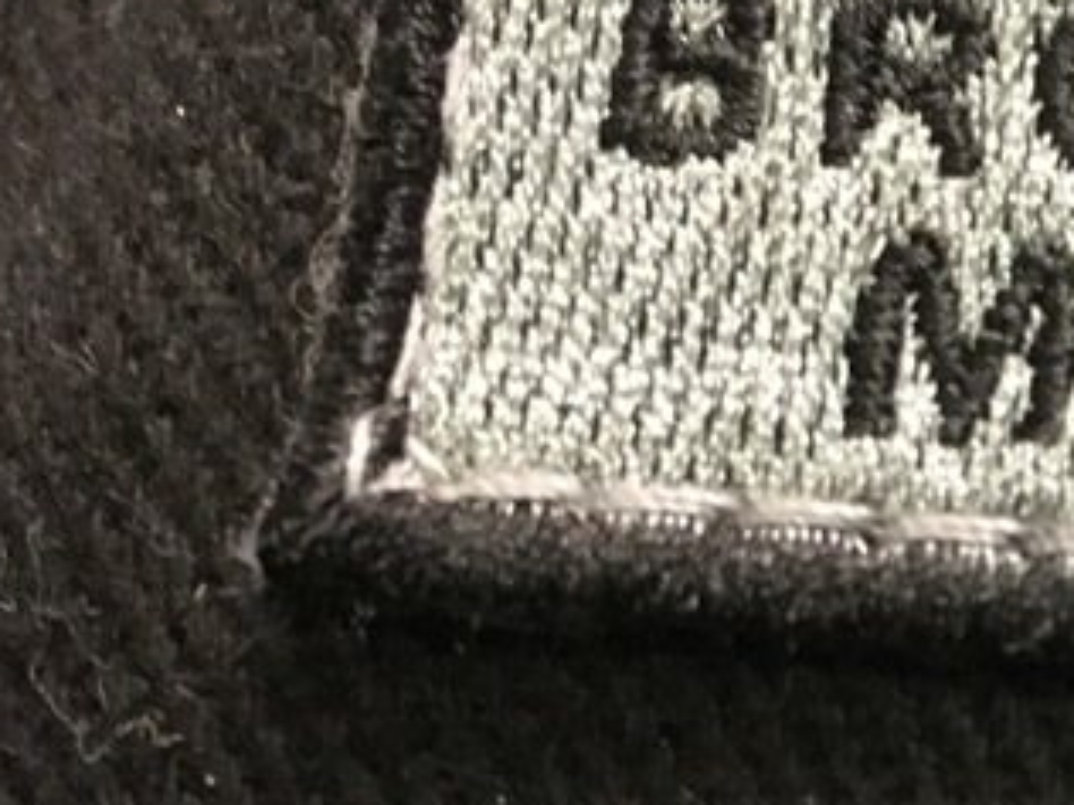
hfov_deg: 19.3
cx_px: 1383
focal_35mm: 94
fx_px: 2916
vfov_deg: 15.5
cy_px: 774
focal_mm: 4.15
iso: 250
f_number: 2.2
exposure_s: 1/17
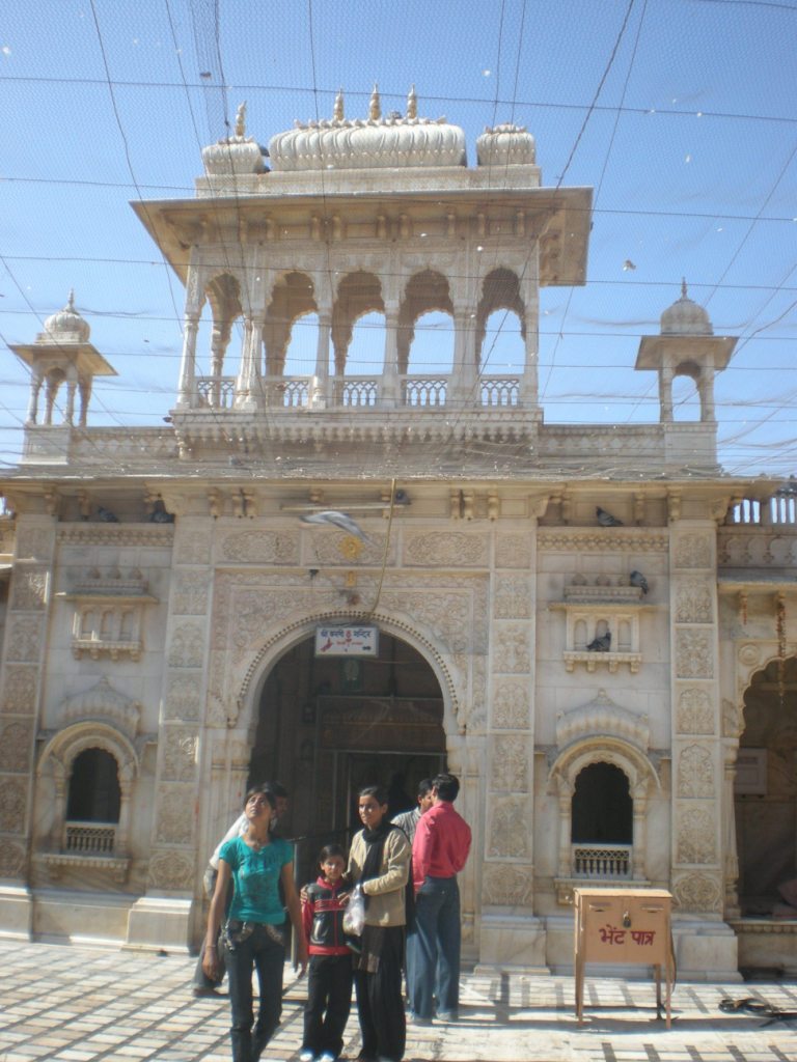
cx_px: 398
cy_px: 531
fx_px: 1167
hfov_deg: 37.7
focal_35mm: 38
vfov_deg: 49.0
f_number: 4.6
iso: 64
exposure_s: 1/223
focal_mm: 6.3
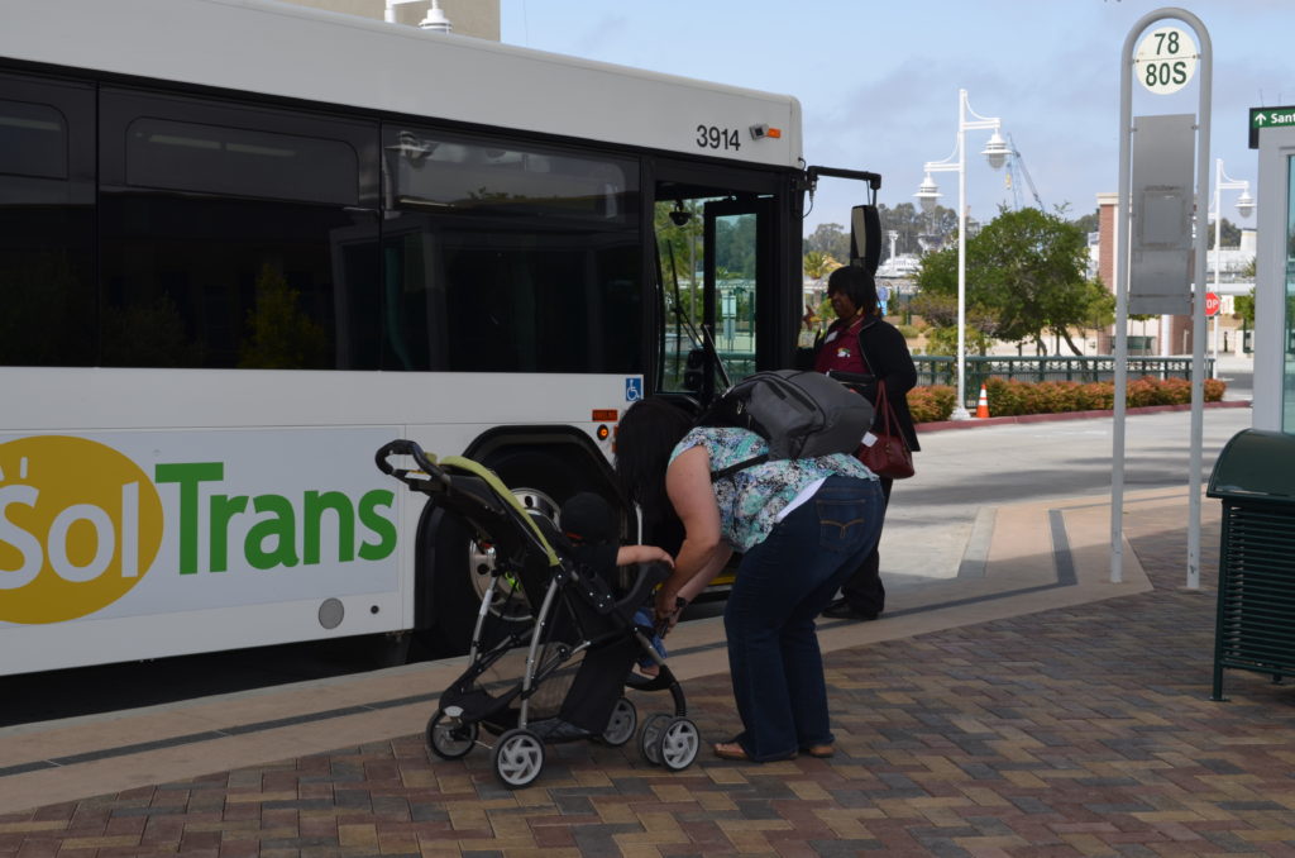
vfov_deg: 26.4
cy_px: 429
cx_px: 648
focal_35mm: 51
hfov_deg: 39.0
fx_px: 1831
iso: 100
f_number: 8
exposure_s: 1/200
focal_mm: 34
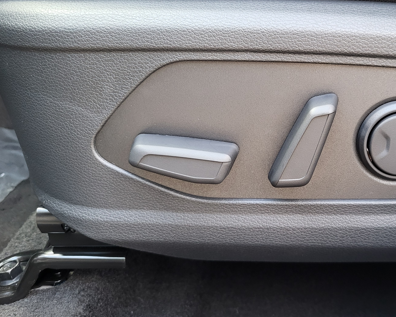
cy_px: 153
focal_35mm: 39
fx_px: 457
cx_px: 292
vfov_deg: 38.2
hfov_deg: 45.4
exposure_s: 1/120
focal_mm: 5.4
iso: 320
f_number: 1.8
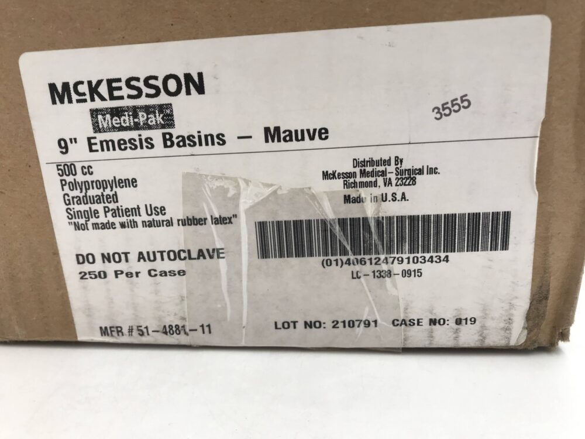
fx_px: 473
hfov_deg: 63.4
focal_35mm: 28
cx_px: 292
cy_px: 220
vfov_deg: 49.7
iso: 32
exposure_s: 1/60
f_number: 1.8
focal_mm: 3.99
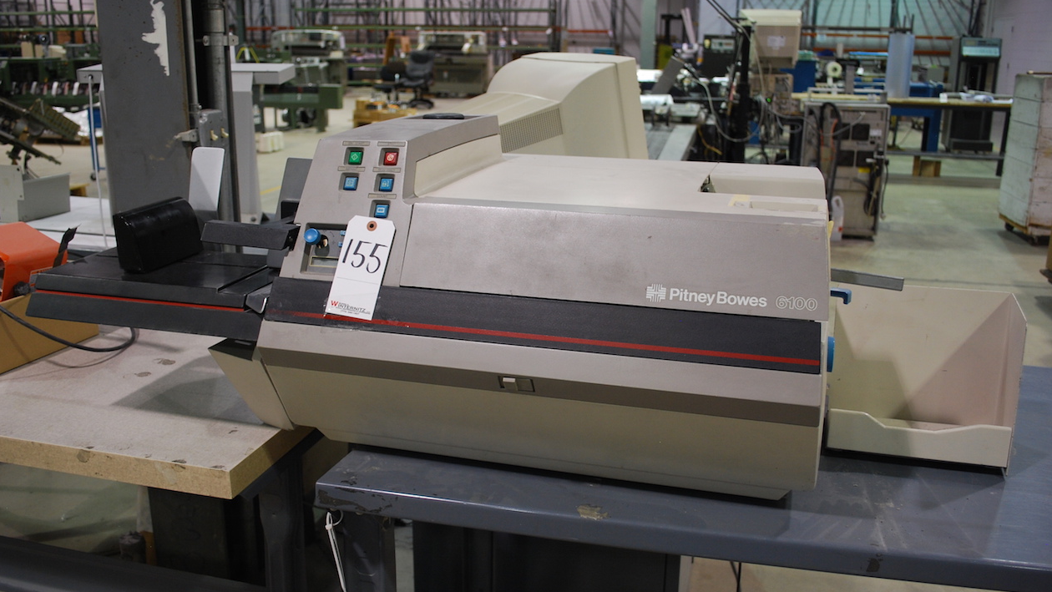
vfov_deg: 36.7
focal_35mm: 32
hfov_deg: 61.0
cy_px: 289
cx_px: 519
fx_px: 893
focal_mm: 20
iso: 450
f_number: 3.8
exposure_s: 1/30
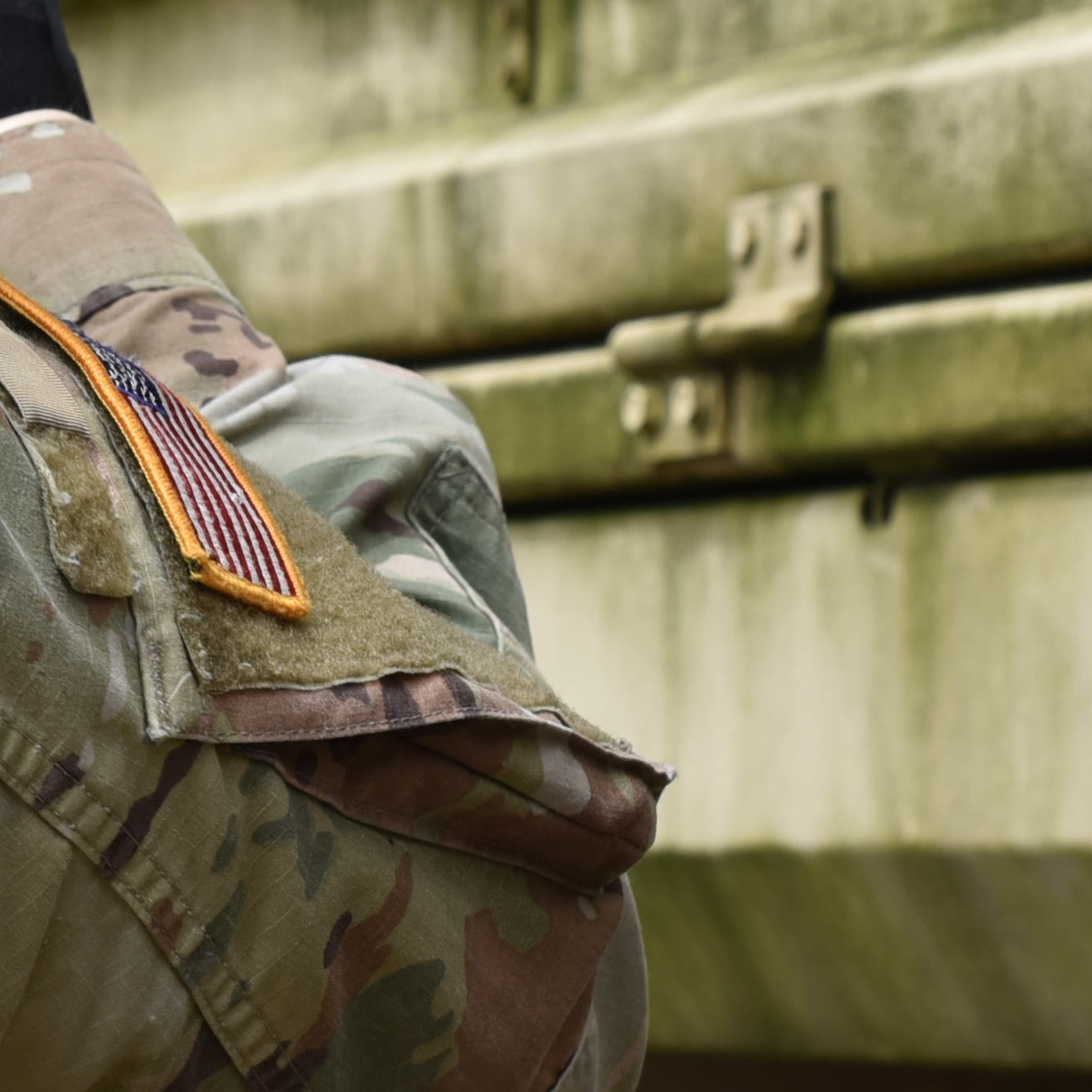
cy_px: 239
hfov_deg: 6.1
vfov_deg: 6.1
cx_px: -135
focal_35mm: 285
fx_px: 10172
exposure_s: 1/320
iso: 200
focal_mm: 75
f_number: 9
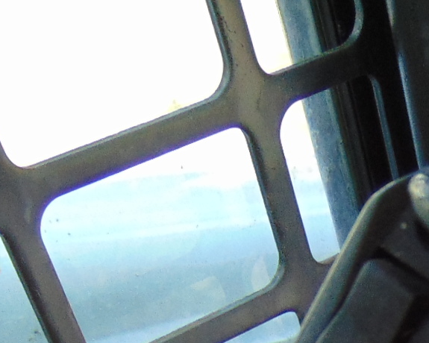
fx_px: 1397
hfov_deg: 17.1
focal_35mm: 110
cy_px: 707
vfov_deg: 12.2
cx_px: 436
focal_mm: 4.5
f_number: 3
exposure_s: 1/160
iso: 80
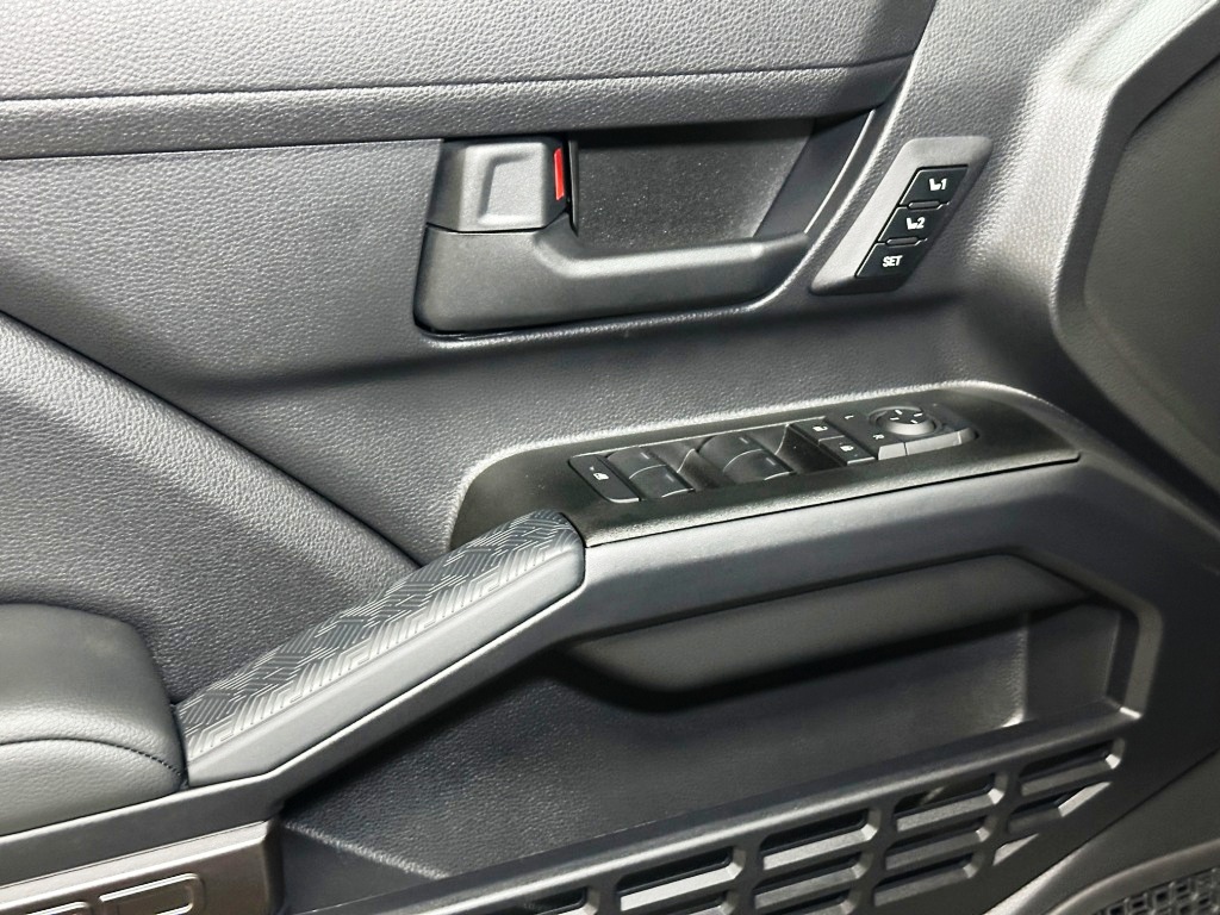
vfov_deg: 30.3
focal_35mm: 48
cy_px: 458
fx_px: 1692
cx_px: 610
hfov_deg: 39.7
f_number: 1.78
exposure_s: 1/24
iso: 640
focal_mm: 6.86
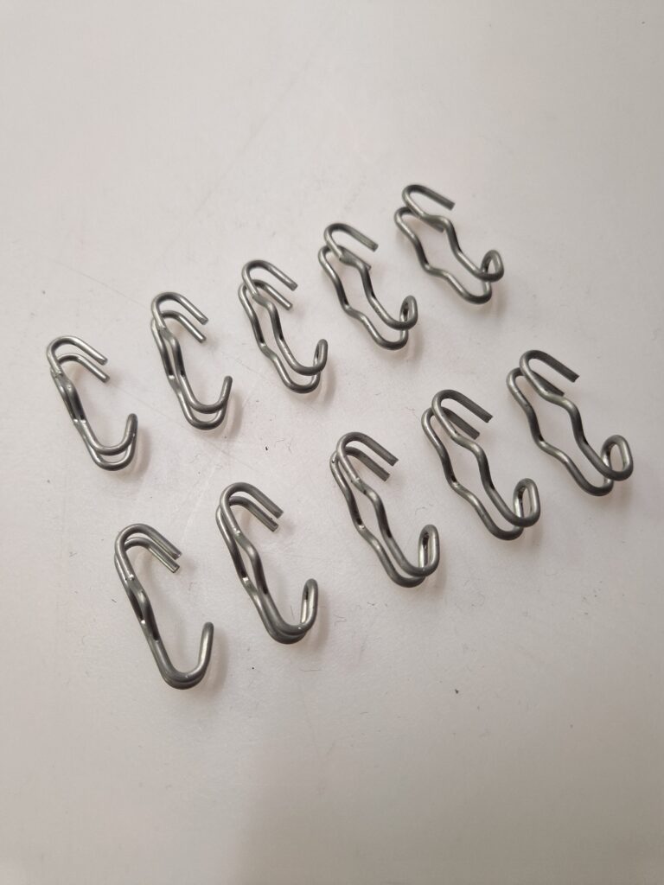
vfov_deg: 73.9
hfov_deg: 58.9
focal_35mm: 23
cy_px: 442
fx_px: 588
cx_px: 332
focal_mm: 5.4
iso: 50
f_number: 1.8
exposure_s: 1/180
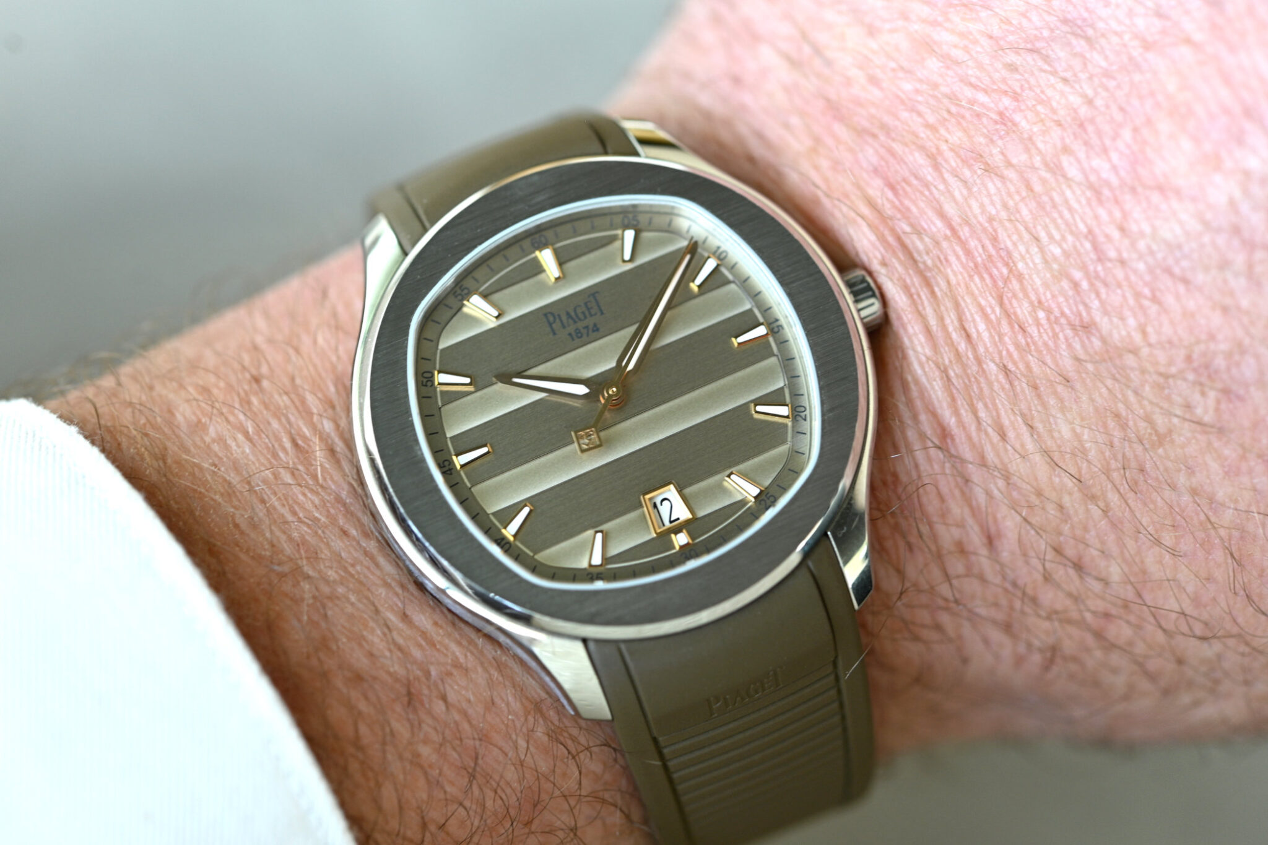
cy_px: 422
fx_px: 2113
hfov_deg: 33.4
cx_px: 634
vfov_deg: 22.6
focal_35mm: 60
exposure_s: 1/30
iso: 400
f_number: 5.6
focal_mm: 60
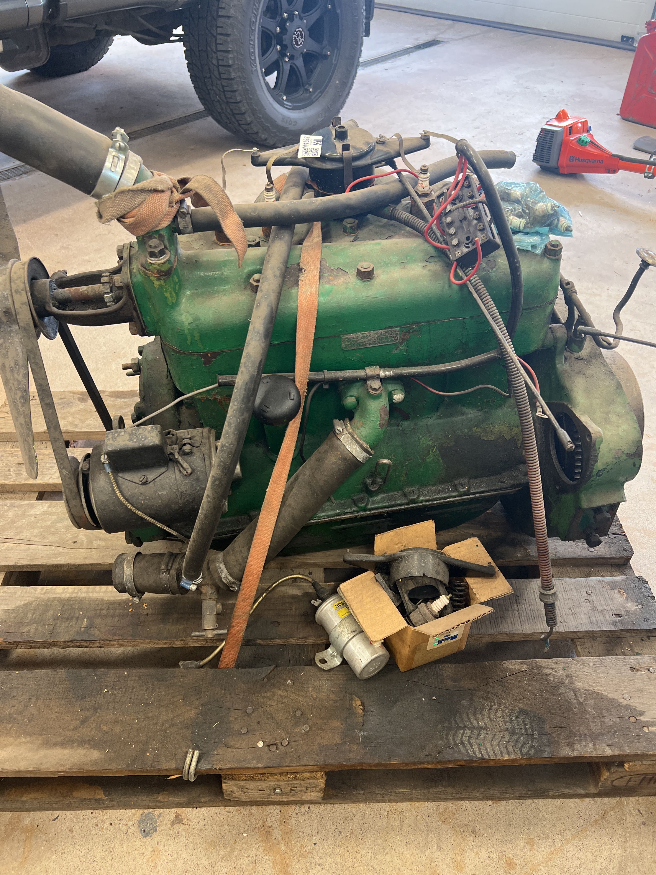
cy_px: 438
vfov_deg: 67.3
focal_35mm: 26
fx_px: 657
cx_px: 328
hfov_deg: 53.1
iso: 125
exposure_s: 1/50
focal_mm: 5.7
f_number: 1.5
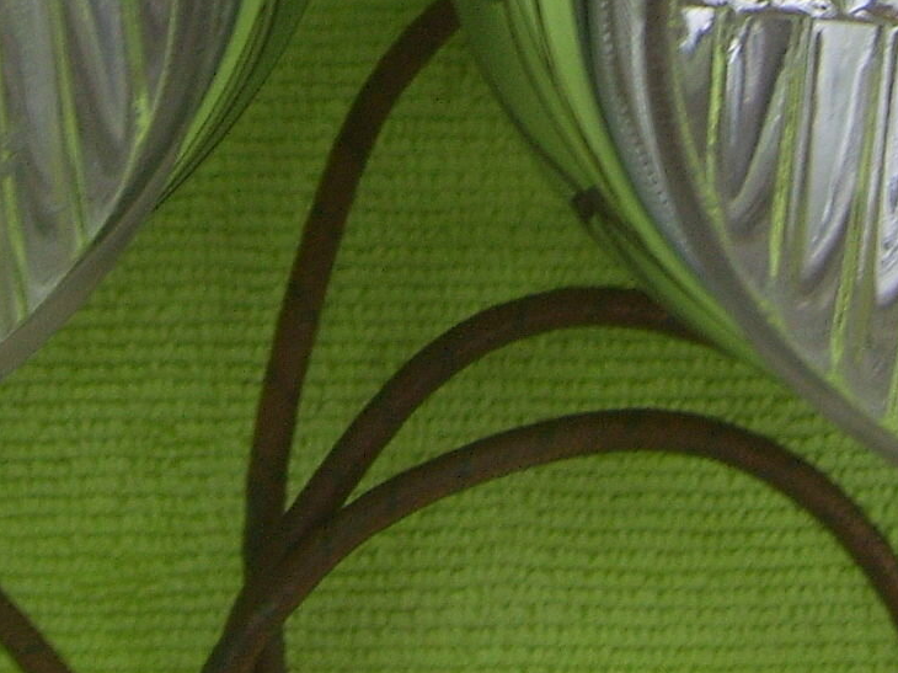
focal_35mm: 135
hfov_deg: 14.6
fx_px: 3501
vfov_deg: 10.4
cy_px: -512
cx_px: 391
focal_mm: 7.8
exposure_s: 1/100
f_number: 5.7
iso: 50
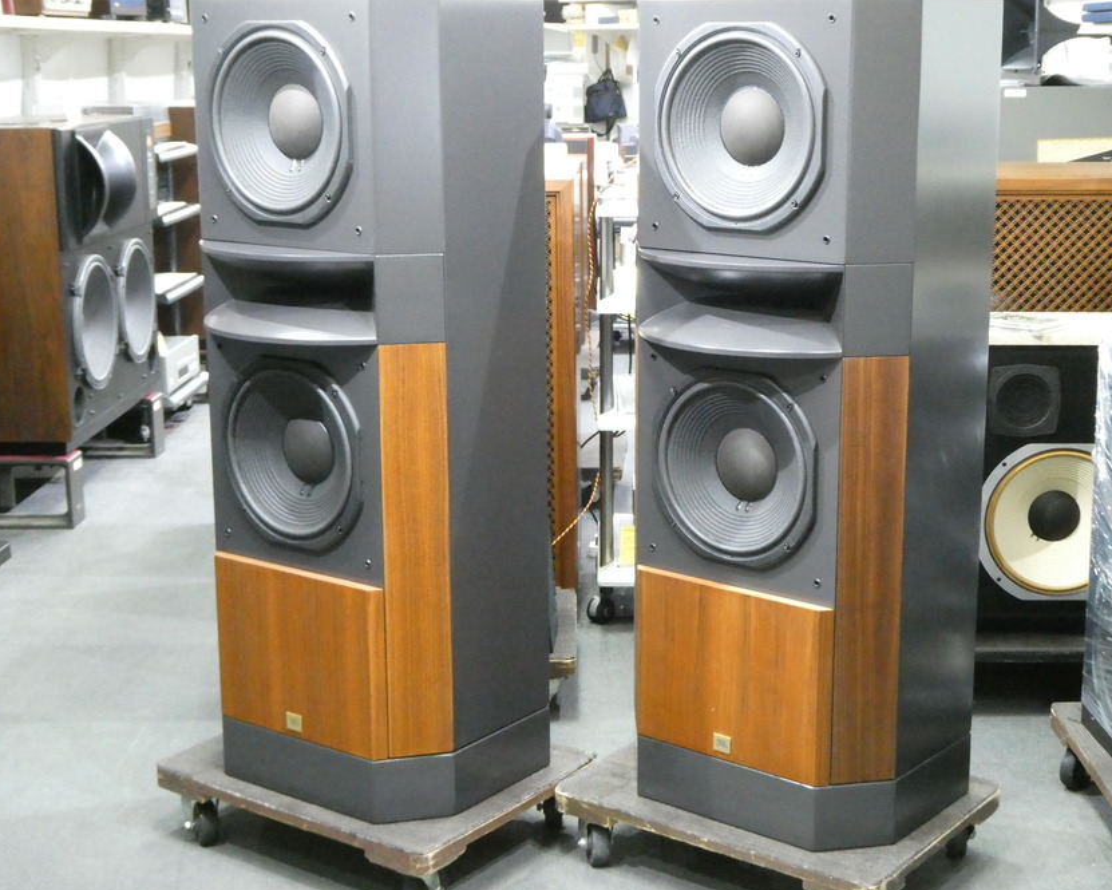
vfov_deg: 28.6
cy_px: 416
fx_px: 1744
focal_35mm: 53
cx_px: 587
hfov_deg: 35.3
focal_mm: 8.4
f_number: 4
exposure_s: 1/13
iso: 1600
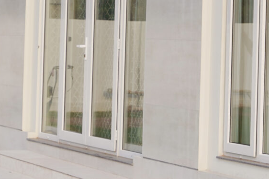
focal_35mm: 173
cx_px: 412
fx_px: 1293
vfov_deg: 7.9
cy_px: 13
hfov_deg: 11.4
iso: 100
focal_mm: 38
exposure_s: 1/320
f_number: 5.6
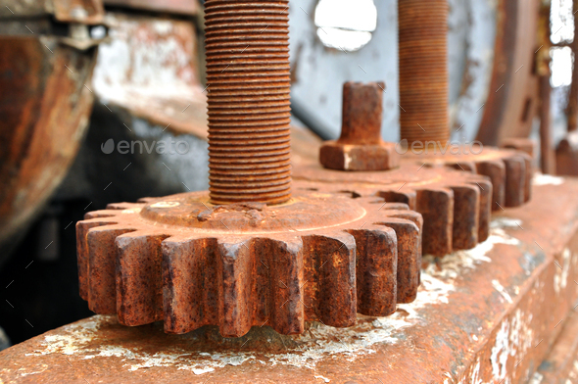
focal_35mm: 57
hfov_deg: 35.1
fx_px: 914
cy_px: 192
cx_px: 289
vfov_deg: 23.7
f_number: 8
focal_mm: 38
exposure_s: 1/50
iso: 400
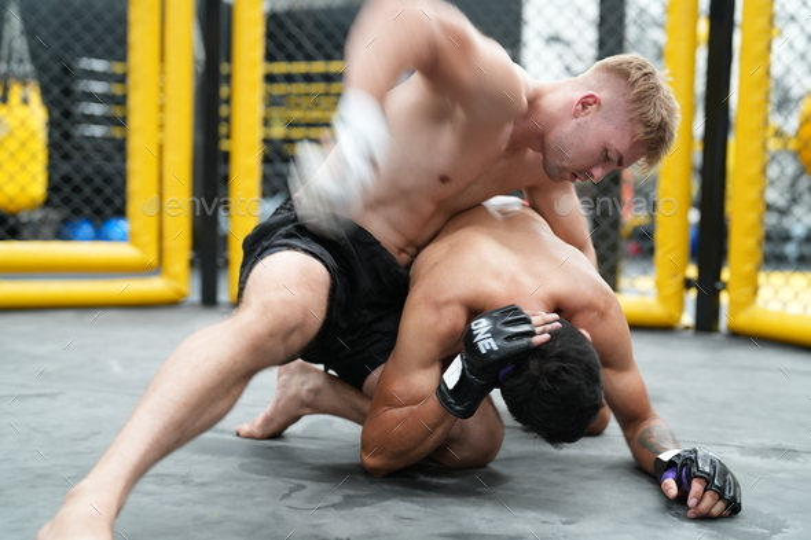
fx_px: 1126
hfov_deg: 39.6
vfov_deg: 27.0
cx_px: 406
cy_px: 270
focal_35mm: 50
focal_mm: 50
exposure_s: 1/62.1
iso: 200
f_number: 2
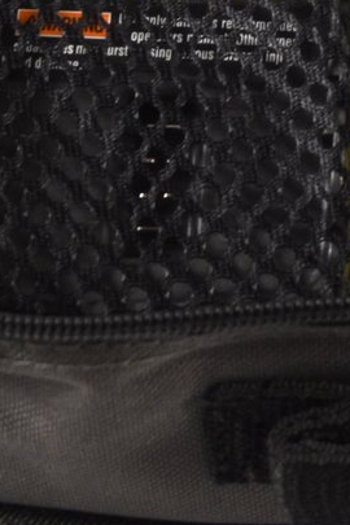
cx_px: 548
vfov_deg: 7.8
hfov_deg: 5.4
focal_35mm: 252
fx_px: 3675
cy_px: -566
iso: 640
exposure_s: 1/160
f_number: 8
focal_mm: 34
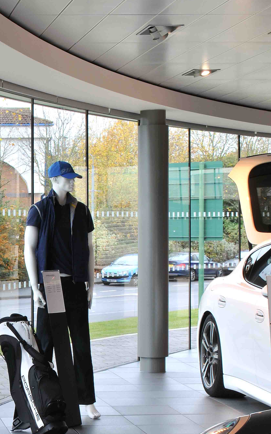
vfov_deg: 19.5
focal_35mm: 104
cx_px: 35
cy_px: 11
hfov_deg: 12.5
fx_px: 1229
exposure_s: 1/1.6
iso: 200
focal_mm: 45
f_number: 16
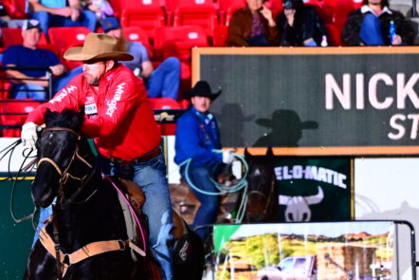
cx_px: -265
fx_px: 7276
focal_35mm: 625
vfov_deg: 2.2
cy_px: 303
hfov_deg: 3.3
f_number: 5
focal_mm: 180
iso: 4000
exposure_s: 1/200
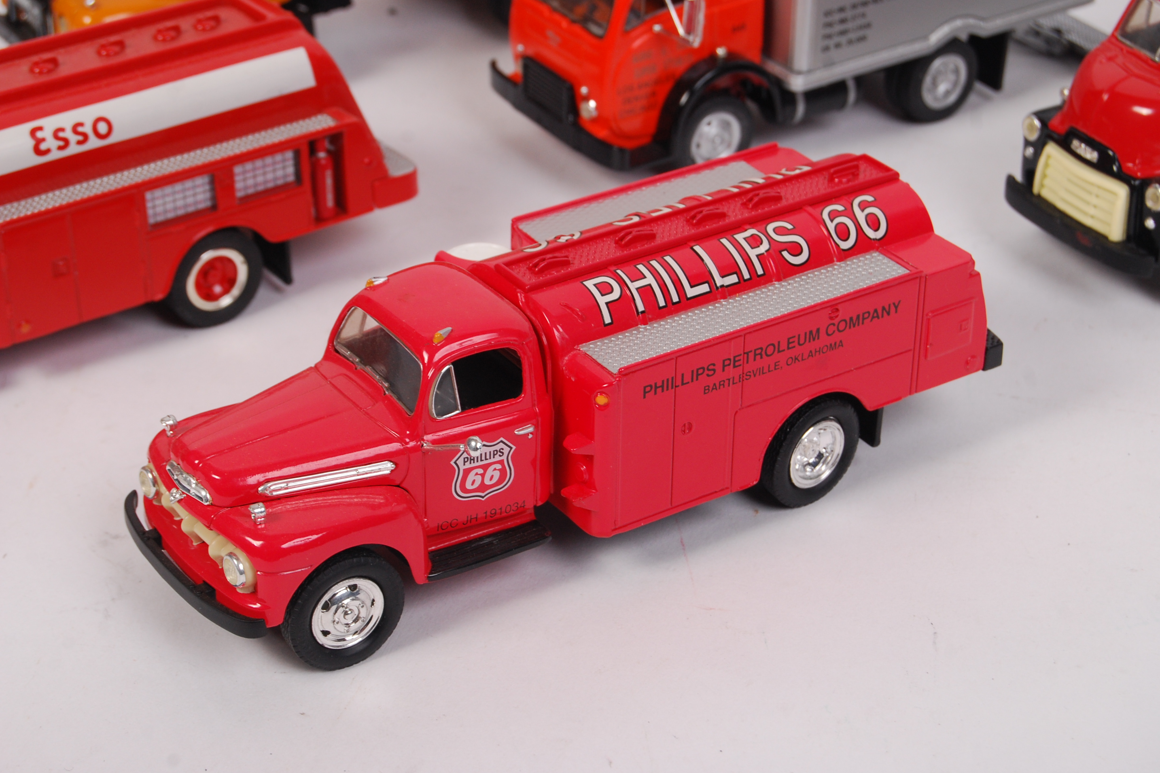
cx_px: 577
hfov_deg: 24.3
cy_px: 382
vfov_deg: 16.4
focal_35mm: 84
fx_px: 2690
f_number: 9
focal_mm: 55
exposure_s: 1/125
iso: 400
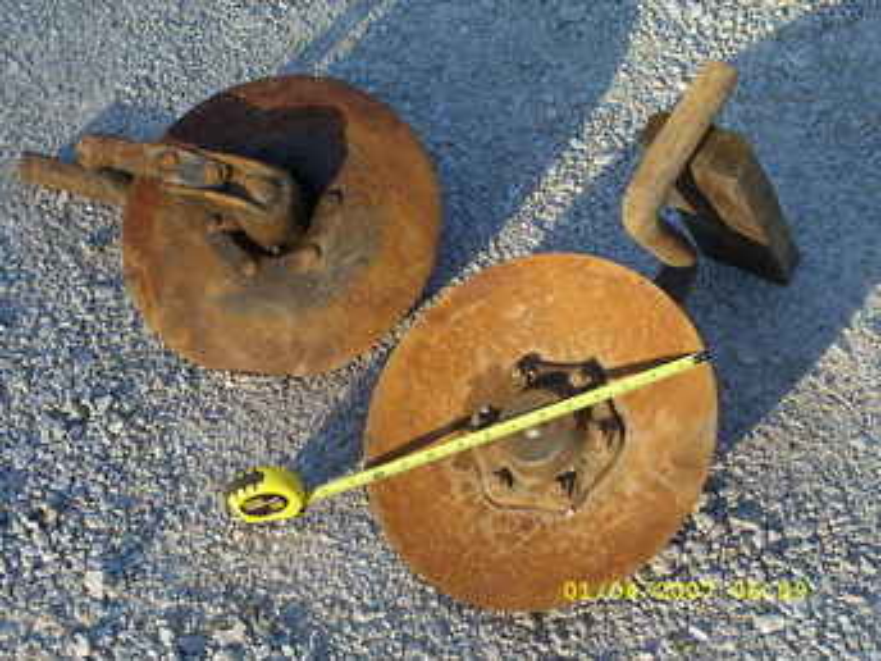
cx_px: 440
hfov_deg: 26.0
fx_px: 1909
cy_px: 330
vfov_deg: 19.6
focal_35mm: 75
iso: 50
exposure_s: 1/218
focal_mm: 15.45
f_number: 4.6
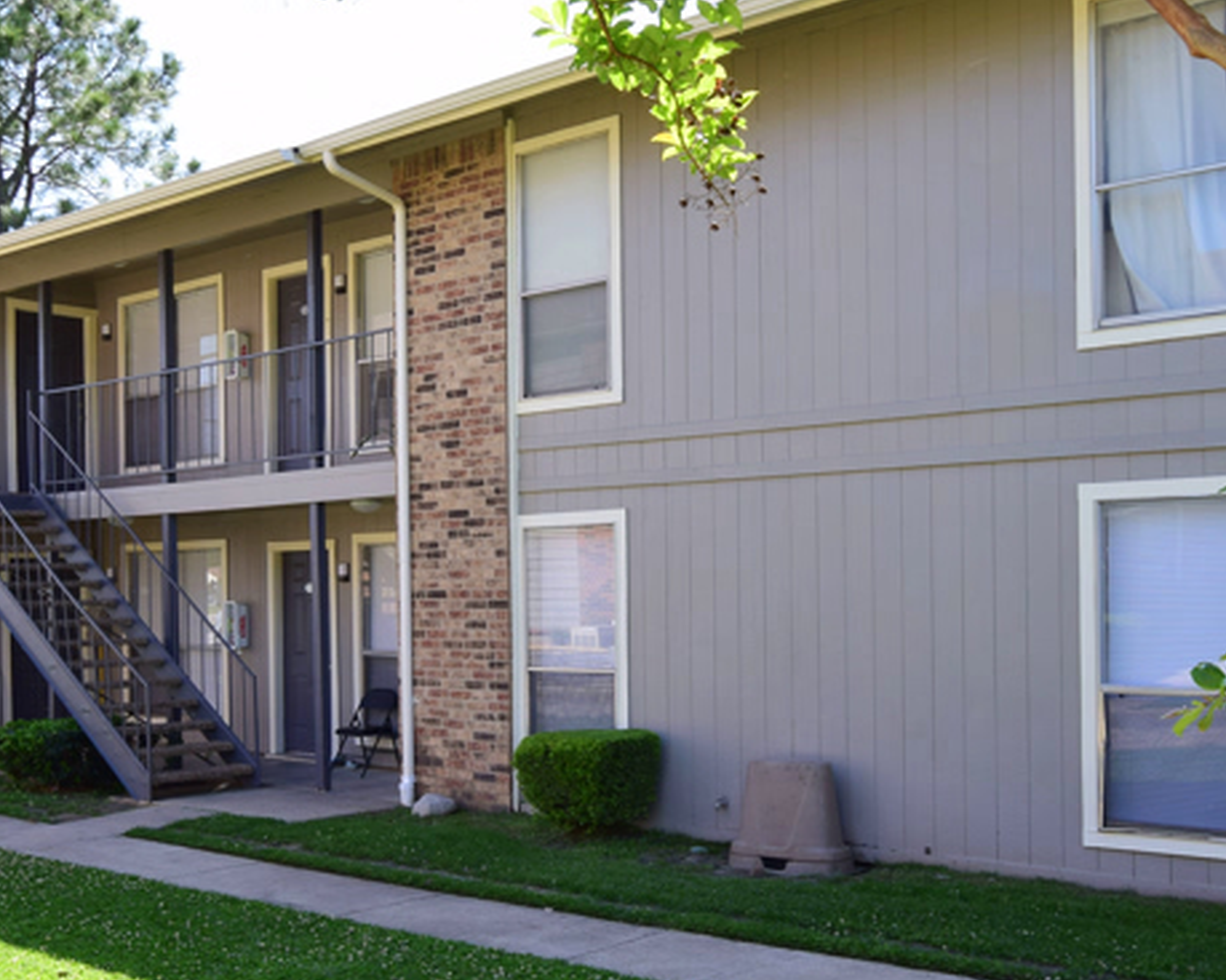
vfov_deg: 34.8
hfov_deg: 42.9
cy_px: 585
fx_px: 1560
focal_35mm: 43
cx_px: 638
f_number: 10
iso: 125
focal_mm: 14
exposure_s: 1/60
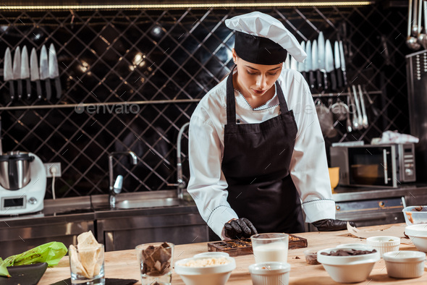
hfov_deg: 39.6
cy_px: 142
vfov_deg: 27.0
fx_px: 593
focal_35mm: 50
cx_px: 214
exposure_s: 1/200
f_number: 4
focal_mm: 50
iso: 100
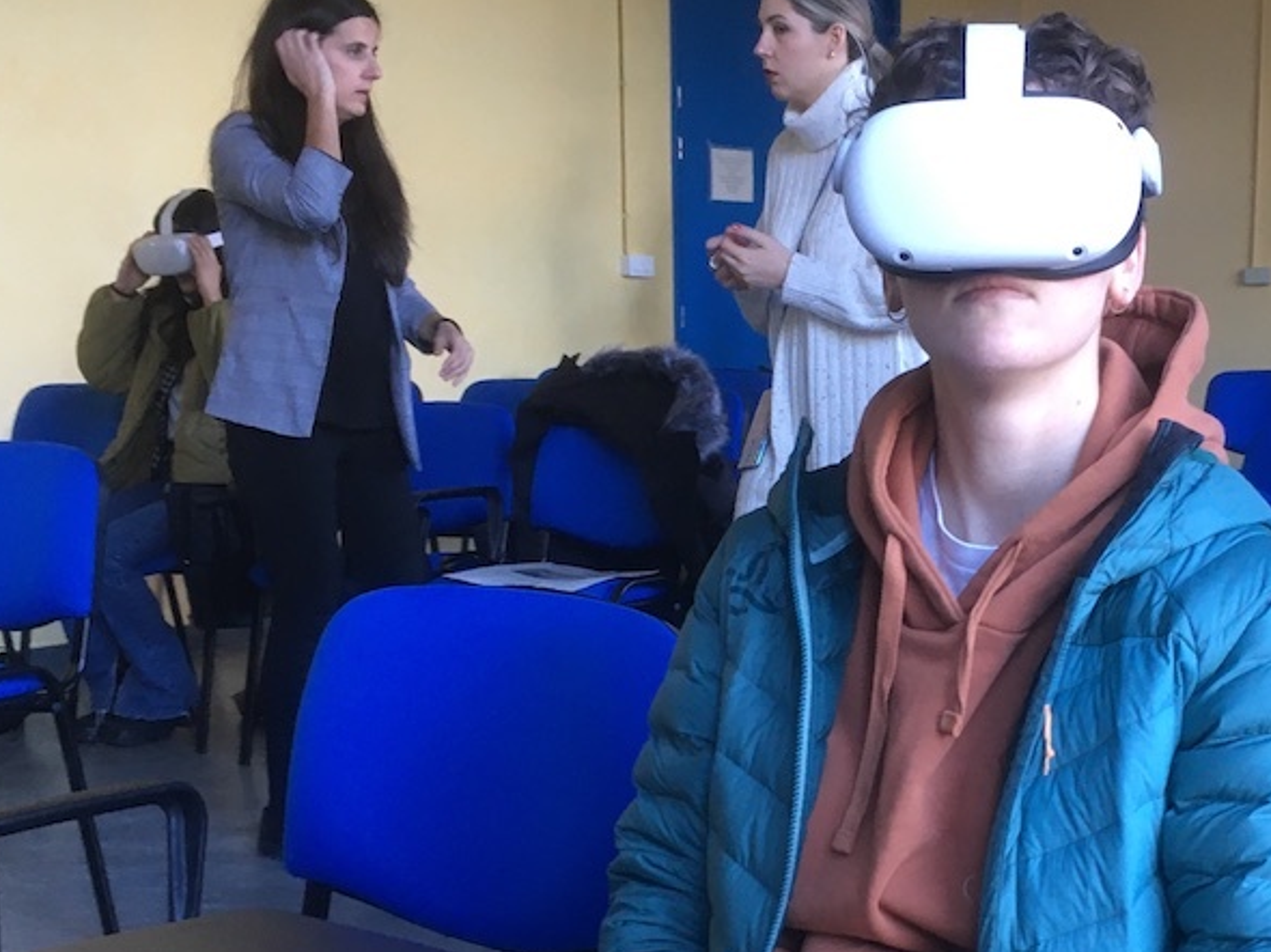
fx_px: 2165
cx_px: 952
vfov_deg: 24.6
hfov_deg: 32.1
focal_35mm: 59
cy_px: 676
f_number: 2.2
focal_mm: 4.15
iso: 80
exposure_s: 1/33
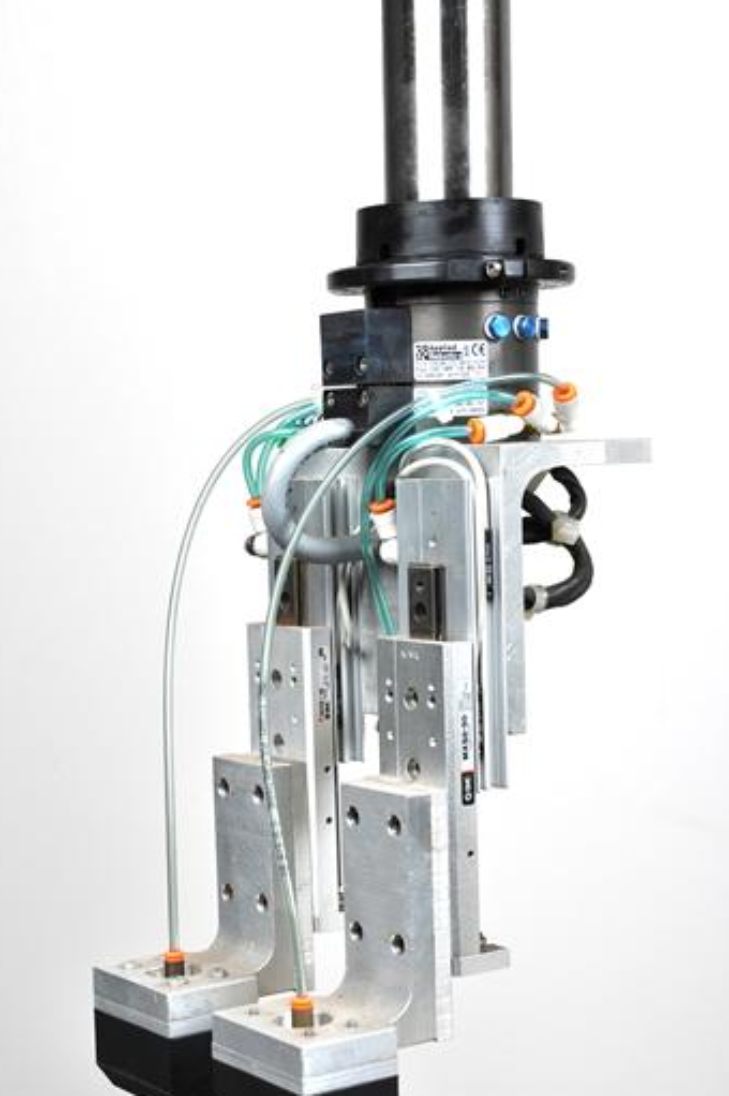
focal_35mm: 74
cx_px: 310
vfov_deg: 27.3
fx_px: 2251
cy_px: 635
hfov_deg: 18.4
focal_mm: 42
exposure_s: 1/200
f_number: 10
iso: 200
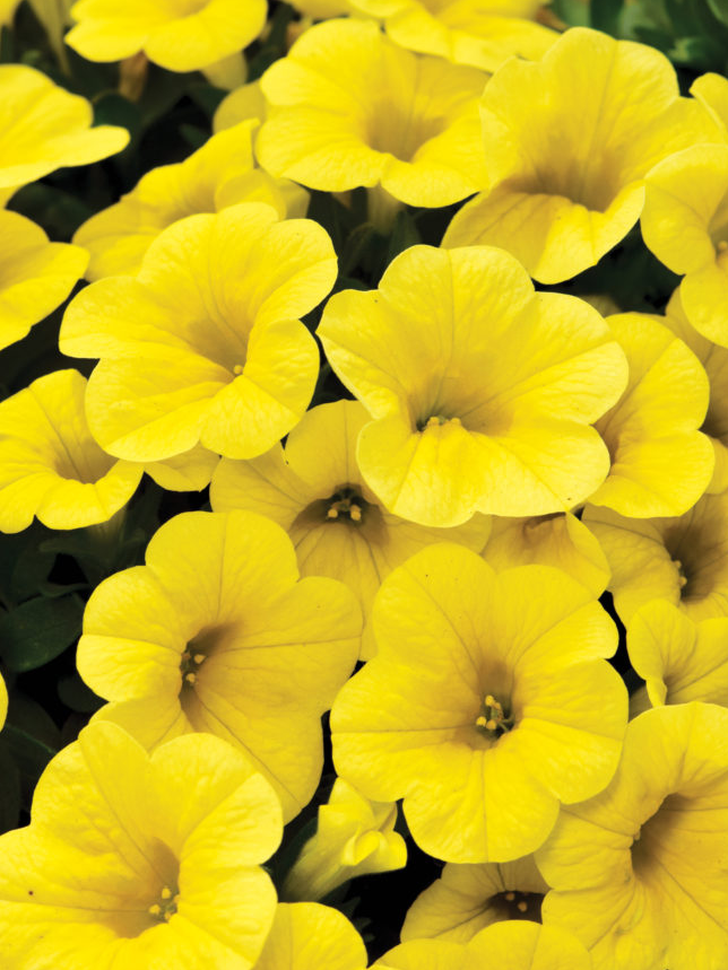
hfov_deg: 8.2
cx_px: 377
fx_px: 5065
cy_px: 530
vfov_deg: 11.0
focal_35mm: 181
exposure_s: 1/80
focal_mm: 105
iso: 100
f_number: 10
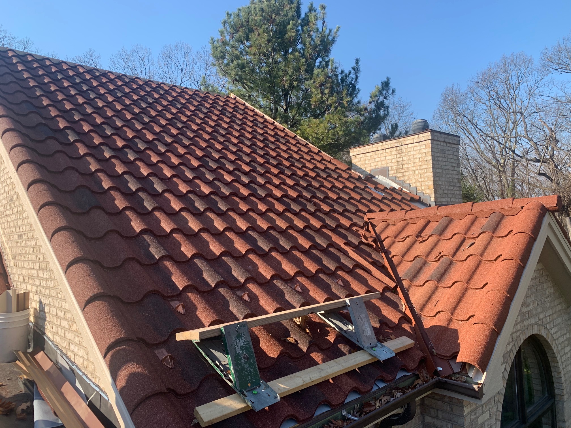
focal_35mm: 26
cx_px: 286
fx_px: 429
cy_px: 214
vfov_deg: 53.1
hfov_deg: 67.3
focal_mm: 4.25
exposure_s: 1/954
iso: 25
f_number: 1.8
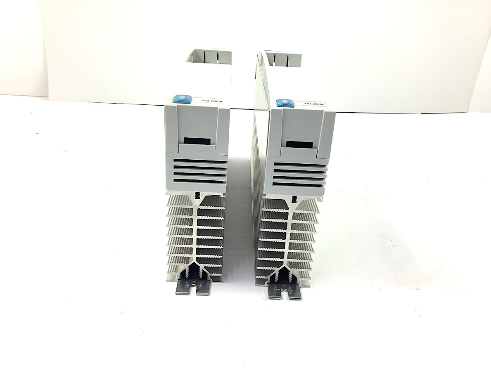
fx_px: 440
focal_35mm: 31
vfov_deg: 45.4
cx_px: 246
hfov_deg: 58.3
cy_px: 184
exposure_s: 1/50
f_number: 2.4
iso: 100
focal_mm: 3.3
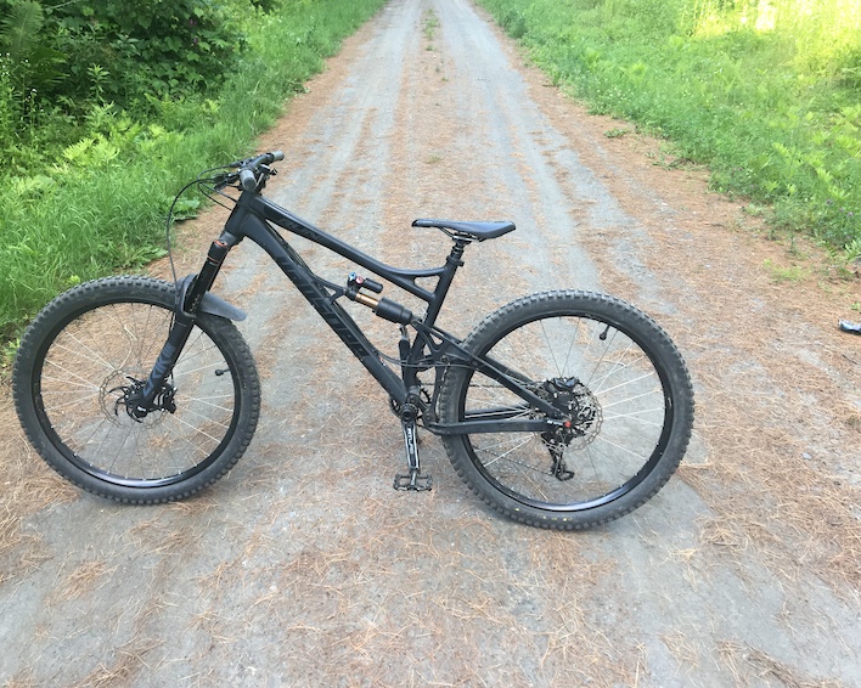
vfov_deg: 45.8
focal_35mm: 32
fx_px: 815
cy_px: 353
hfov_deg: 55.6
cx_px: 399
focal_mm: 4.15
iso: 40
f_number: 2.2
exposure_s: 1/120
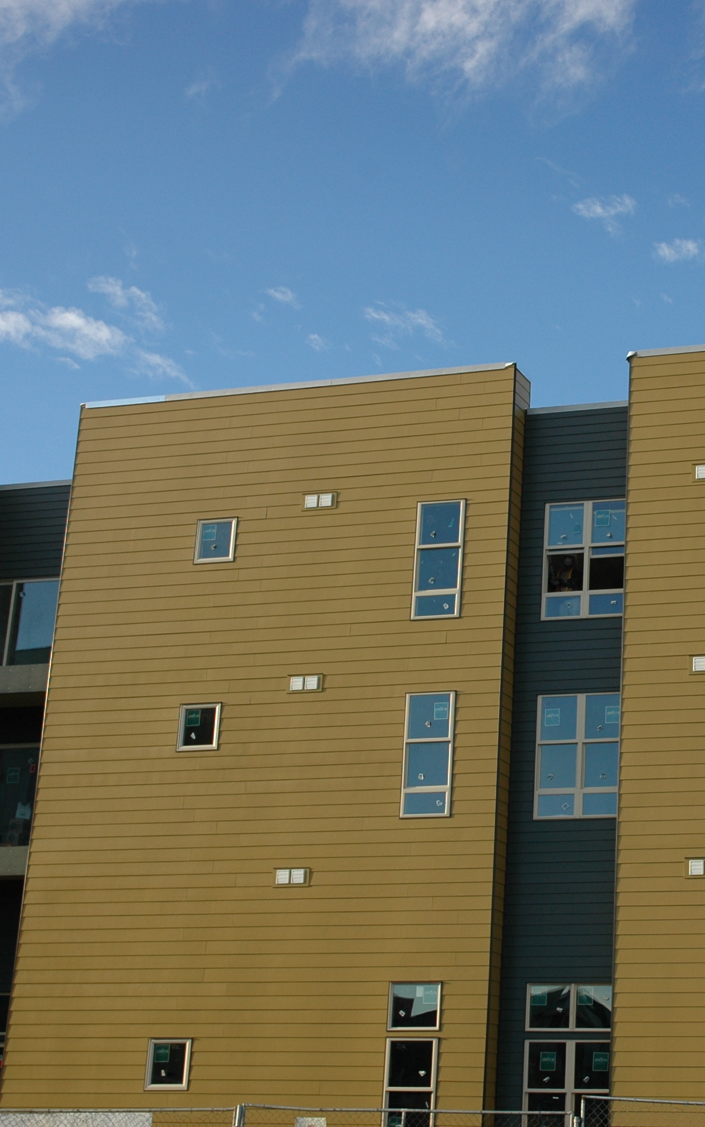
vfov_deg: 32.6
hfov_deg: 19.9
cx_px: 740
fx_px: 1930
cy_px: 557
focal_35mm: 63
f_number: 7.1
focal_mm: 27
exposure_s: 1/200
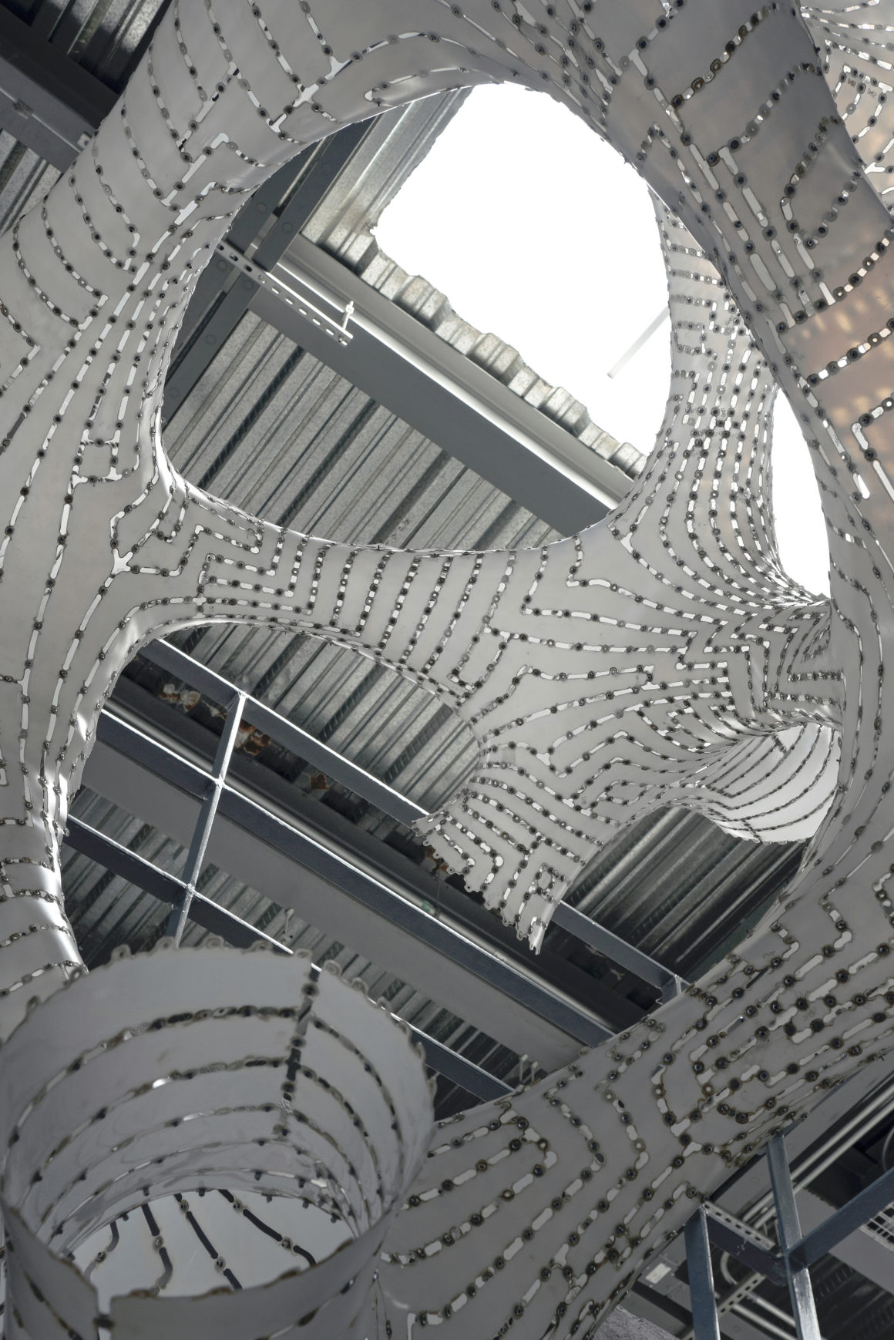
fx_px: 1787
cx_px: 447
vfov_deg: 41.1
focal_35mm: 48
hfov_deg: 28.1
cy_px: 670
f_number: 8
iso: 200
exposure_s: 1/30
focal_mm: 32
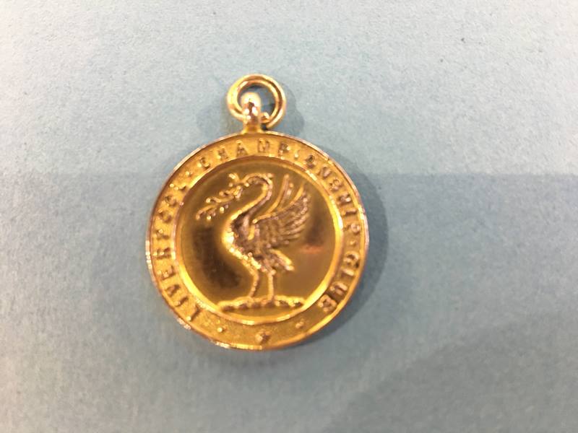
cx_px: 289
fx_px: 484
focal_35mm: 29
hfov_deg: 61.7
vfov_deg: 48.2
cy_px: 216
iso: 100
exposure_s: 1/17
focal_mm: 4.15
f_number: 2.2
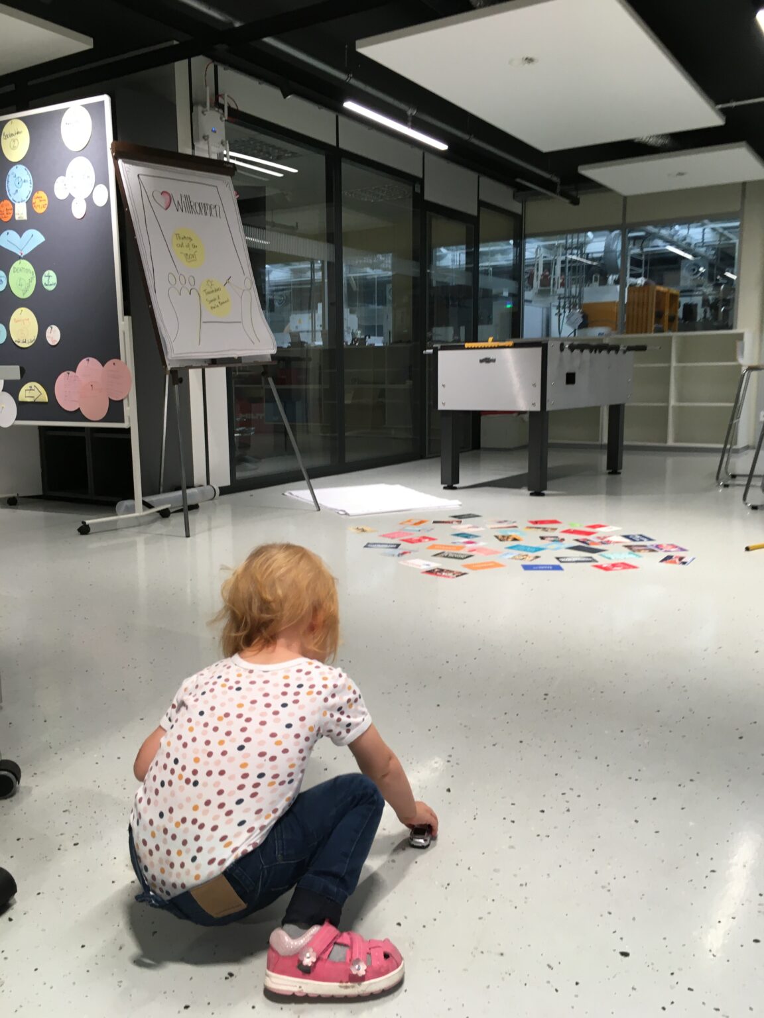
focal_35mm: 29
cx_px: 382
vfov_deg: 61.7
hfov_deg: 48.2
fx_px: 853
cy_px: 509
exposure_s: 1/33
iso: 32
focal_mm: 4.15
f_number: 2.2
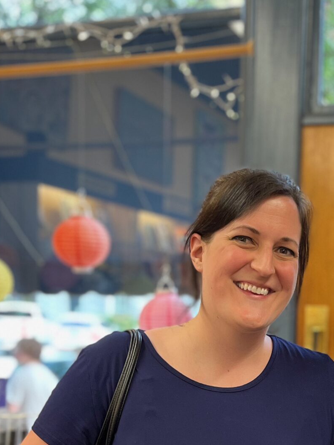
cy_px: 404
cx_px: 314
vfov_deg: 29.4
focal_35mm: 63
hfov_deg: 22.6
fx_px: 811
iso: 200
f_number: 1.6
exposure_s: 1/60
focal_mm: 5.1
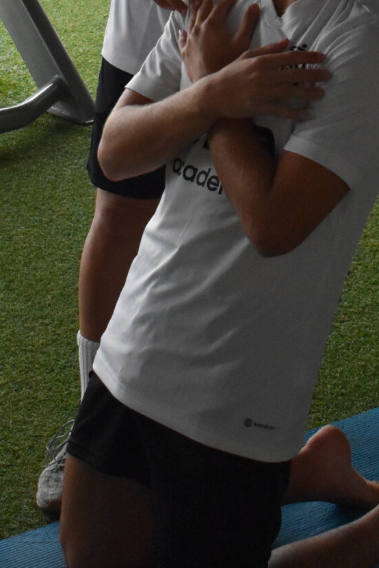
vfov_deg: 17.5
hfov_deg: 12.3
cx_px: 127
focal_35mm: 111
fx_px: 1751
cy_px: -120
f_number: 3.8
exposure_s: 1/320
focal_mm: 24
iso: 3200
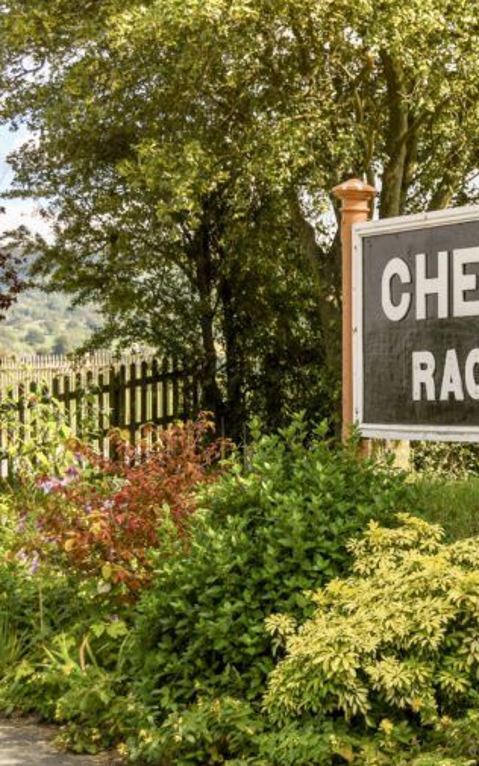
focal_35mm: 79
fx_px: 1649
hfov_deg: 16.0
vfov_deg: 26.1
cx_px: 556
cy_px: 382
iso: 125
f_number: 6.3
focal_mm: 34
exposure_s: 1/500
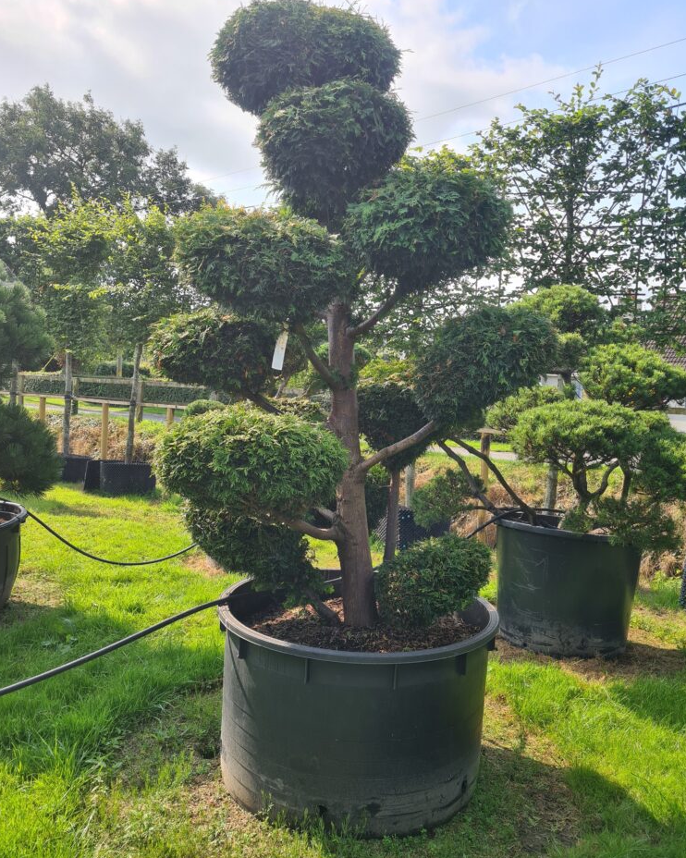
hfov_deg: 51.5
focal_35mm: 28
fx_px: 711
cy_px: 419
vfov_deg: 62.2
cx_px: 350
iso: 50
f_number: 1.8
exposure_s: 1/982
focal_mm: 5.4
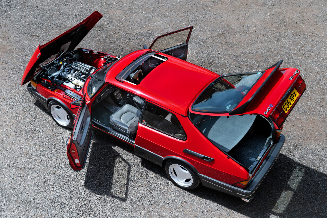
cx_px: 164
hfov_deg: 39.6
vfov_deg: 27.0
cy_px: 109
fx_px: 454
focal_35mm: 50
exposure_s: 1/2000
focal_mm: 50
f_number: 5
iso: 400
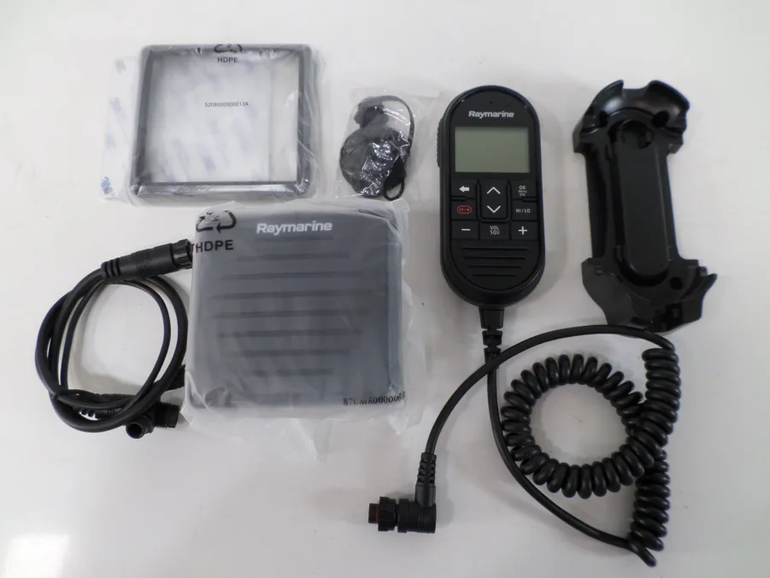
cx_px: 385
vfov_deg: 54.9
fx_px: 556
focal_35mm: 25
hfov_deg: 69.4
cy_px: 289
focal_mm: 4.5
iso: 80
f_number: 2.5
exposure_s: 1/30
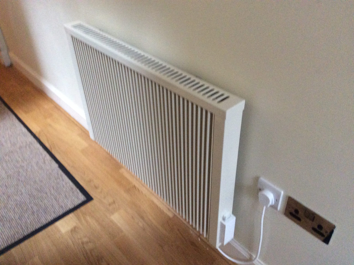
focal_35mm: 32
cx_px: 177
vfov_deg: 44.1
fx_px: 327
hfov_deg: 56.9
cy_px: 132
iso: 320
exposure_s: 1/25
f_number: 2.4
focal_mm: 3.3
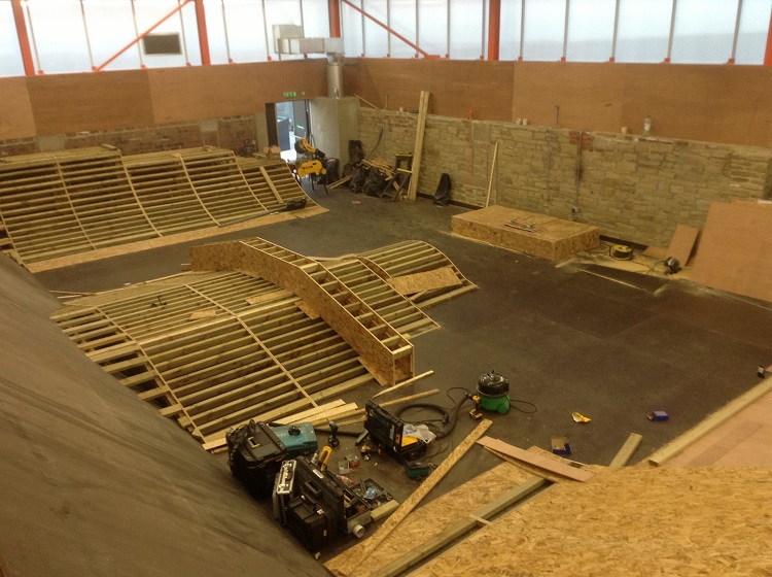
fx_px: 735
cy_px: 288
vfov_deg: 42.8
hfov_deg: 55.4
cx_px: 386
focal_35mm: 33
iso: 80
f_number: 2.4
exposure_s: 1/24
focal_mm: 3.3
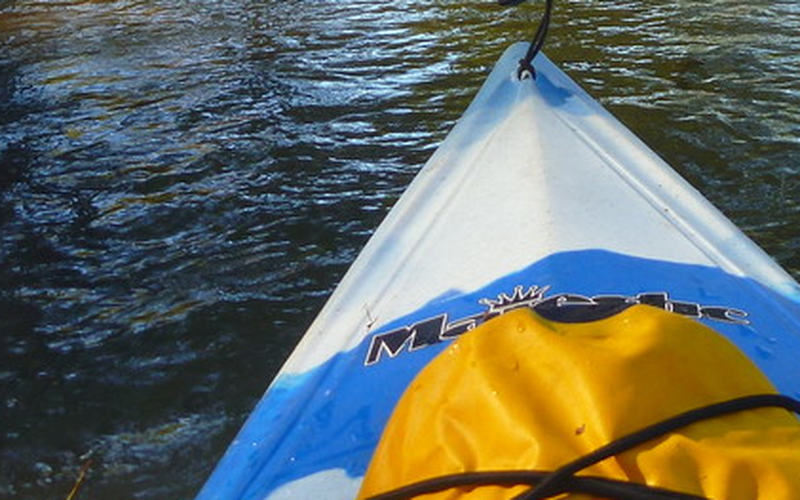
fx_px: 1591
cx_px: 897
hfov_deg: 25.9
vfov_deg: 16.9
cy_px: -143
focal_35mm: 73
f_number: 3.4
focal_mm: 5.2
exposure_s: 1/125
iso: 80
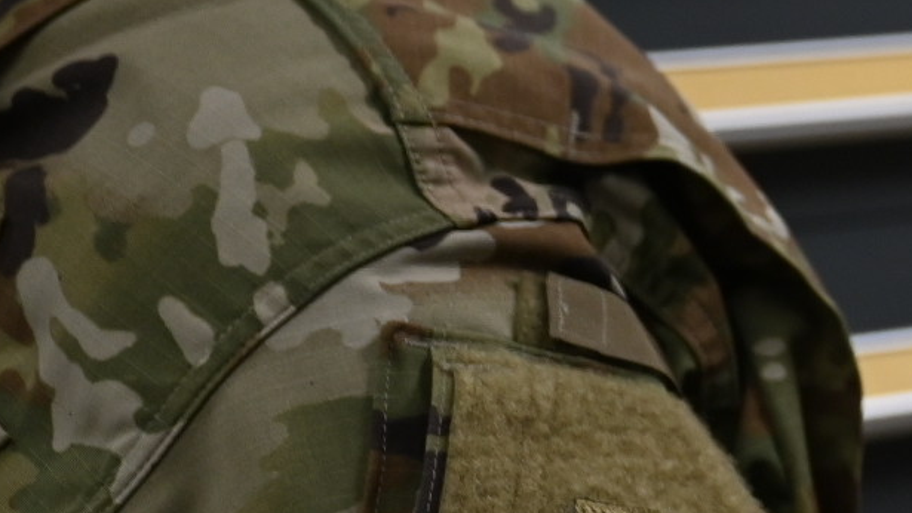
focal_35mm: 178
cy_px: -466
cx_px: 2226
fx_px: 4294
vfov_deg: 6.7
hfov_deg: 10.4
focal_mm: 34.5
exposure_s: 1/100
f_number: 3.2
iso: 500
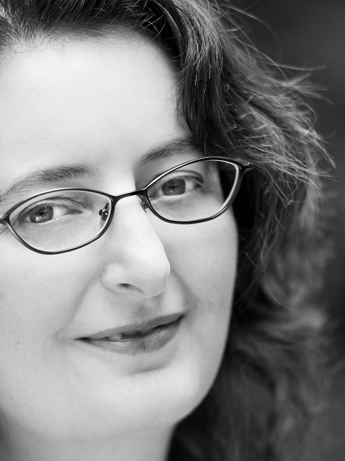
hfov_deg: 7.1
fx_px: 2791
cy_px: 230
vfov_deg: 9.4
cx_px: 78
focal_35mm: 210
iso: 200
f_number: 2.8
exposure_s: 1/500
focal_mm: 145
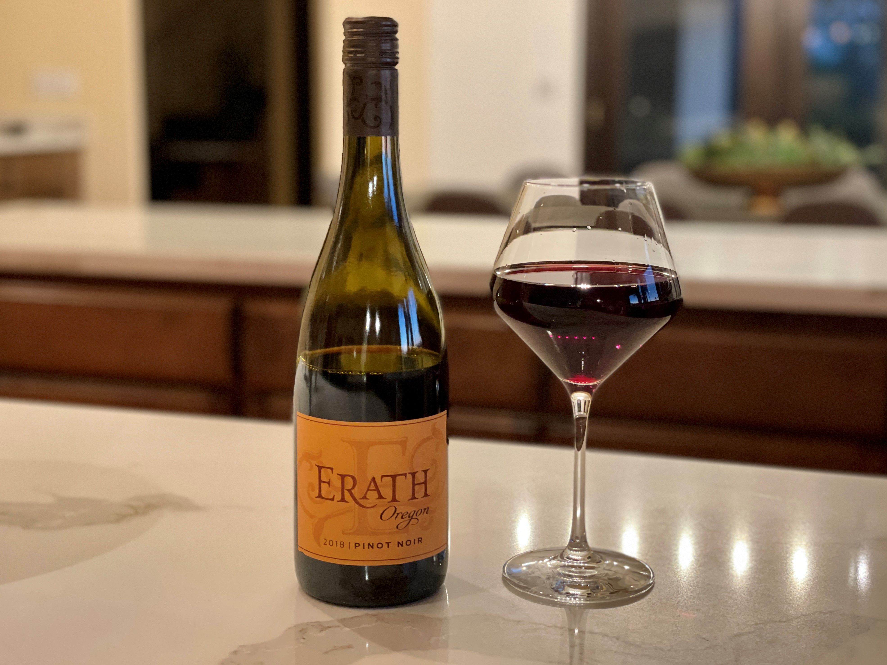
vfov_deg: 28.0
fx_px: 1332
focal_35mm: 52
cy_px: 332
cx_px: 444
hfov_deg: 36.8
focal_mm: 6
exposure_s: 1/40
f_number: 2
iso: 400
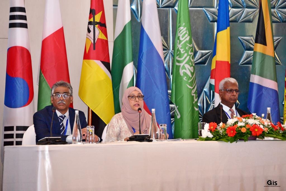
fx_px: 1510
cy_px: 96
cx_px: 143
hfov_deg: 10.8
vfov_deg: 7.2
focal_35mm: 190
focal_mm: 190
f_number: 5.6
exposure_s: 1/160
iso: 3200
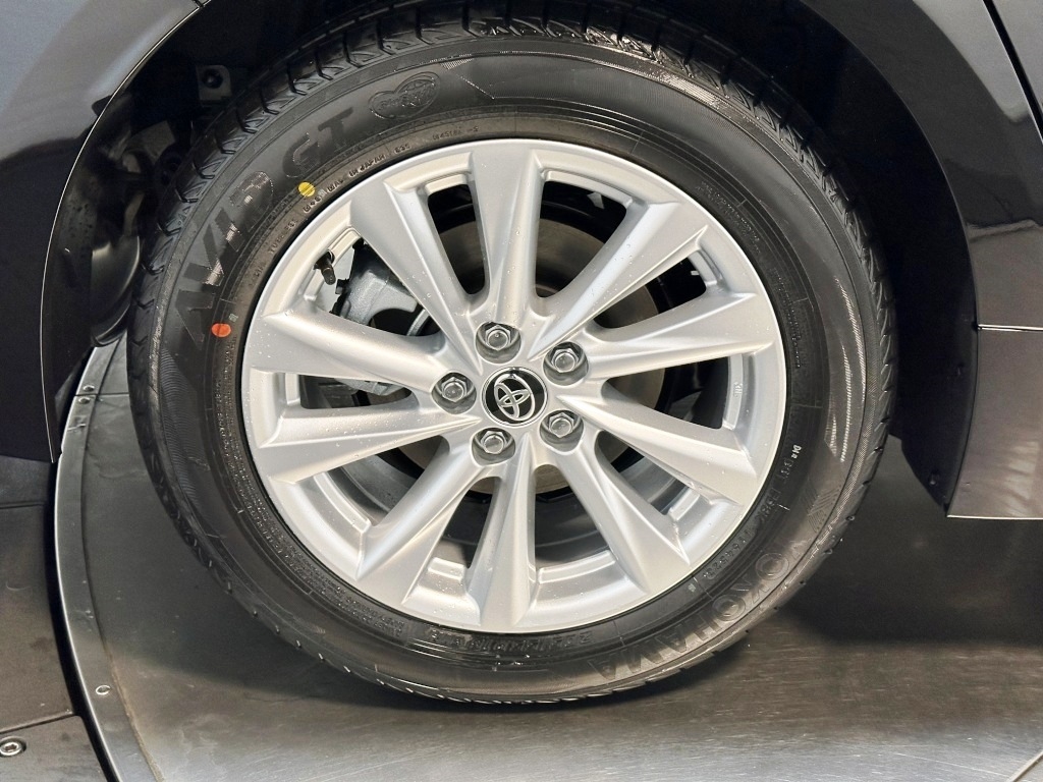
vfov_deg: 30.3
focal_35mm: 48
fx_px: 1446
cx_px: 522
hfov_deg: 39.7
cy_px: 391
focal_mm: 6.86
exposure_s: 1/40
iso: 500
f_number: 1.78
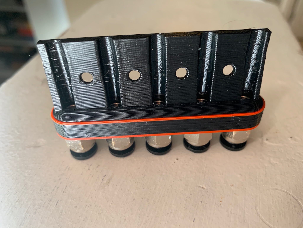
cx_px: 152
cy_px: 114
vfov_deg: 53.1
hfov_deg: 67.3
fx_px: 228
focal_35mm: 26
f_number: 1.8
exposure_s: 1/73
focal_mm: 4.25
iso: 100
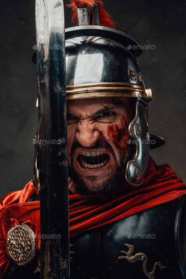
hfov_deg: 18.2
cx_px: 93
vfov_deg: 27.0
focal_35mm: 75
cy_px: 140
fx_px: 581
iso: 125
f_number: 9
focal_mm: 75
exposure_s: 1/160
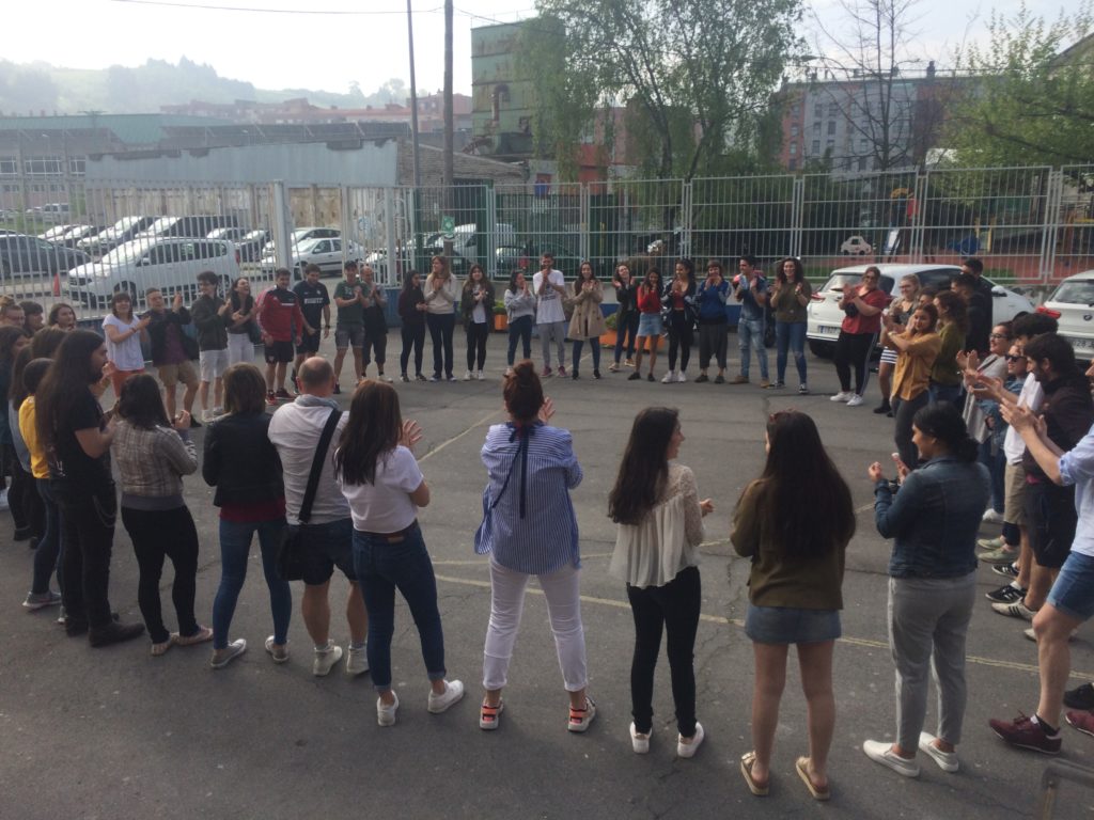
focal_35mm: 29
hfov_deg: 61.7
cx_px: 547
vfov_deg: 48.2
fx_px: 917
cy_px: 410
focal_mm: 4.15
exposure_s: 1/1172
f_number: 2.2
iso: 32
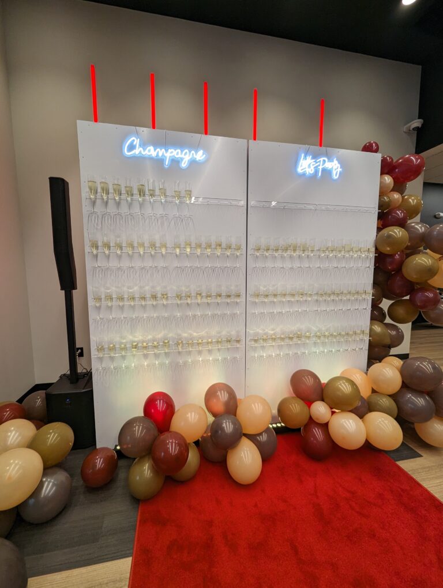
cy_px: 294
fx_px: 221
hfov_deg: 90.1
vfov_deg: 106.1
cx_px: 222
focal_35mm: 13
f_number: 2.2
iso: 107
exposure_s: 1/120
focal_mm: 1.95
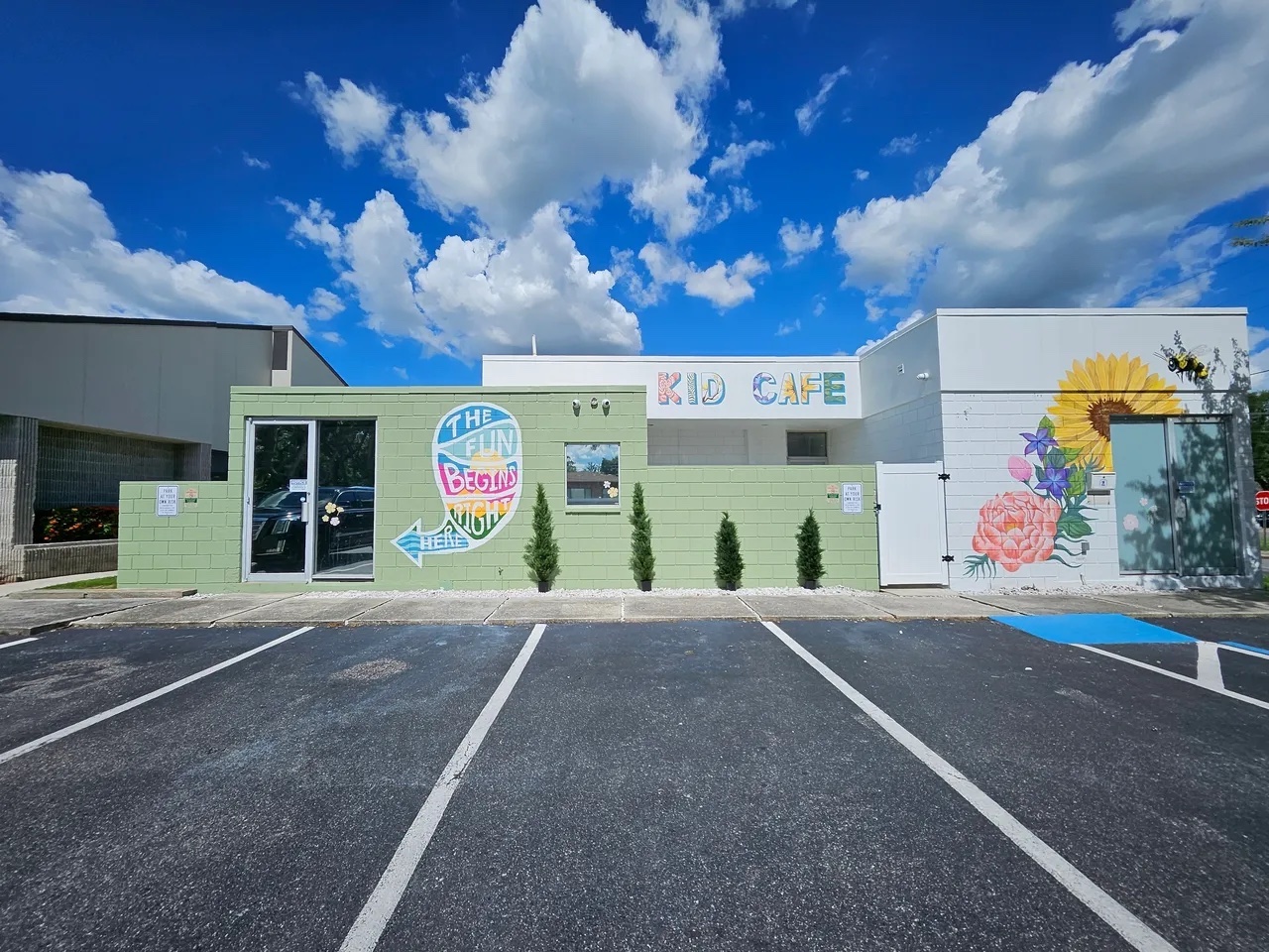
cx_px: 634
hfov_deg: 106.2
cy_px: 476
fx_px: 477
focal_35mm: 13
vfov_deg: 89.9
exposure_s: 1/2604
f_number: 2.2
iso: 32
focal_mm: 1.74
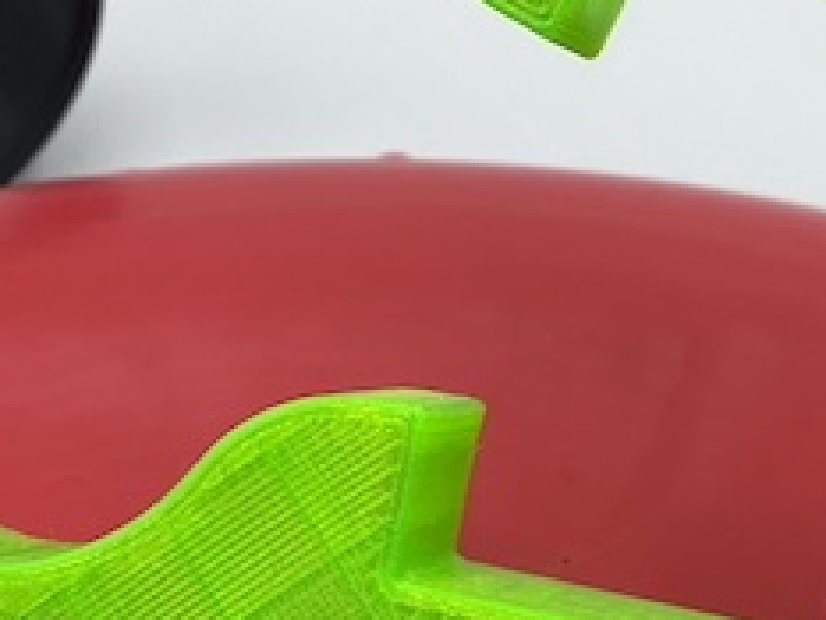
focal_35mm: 135
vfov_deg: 11.0
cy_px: 363
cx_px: 450
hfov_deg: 14.6
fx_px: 3223
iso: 32
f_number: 1.6
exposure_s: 1/1247
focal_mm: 4.2
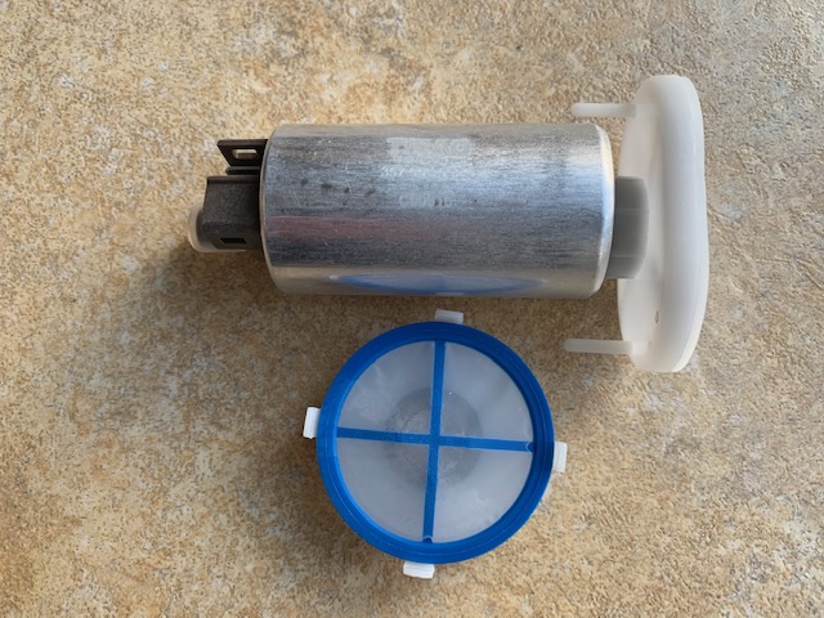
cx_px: 412
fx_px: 619
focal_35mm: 26
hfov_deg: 67.3
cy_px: 309
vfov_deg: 53.1
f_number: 1.8
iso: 80
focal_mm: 4.25
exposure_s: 1/121
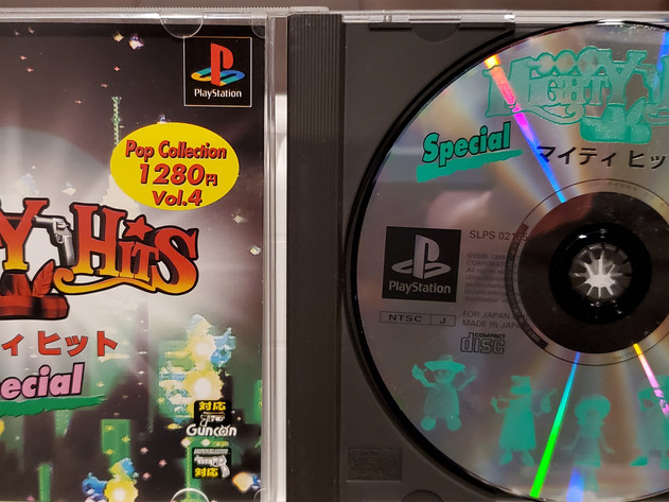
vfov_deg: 32.9
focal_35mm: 44
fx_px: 850
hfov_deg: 42.9
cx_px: 296
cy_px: 256
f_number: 1.5
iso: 500
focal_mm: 4.3
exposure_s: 1/20
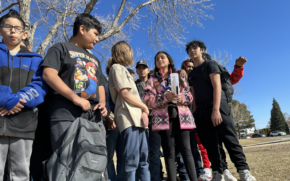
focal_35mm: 26
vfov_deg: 47.5
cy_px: 103
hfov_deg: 70.4
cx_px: 147
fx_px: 206
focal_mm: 6.86
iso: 80
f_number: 1.78
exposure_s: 1/1664
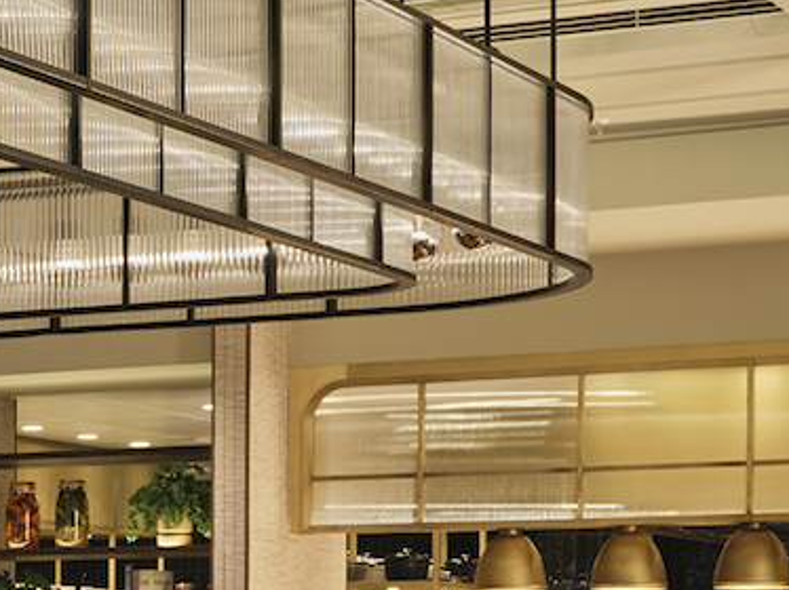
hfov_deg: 13.5
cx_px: -367
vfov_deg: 10.6
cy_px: 695
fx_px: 3143
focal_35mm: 138
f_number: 16
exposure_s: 1
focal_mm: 54.6
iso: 400
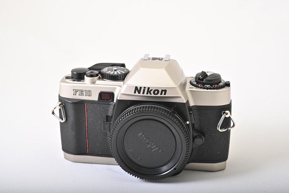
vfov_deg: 22.6
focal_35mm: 60
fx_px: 482
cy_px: 96
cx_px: 144
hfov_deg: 33.4
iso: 100
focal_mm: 60
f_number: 16
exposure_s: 1/200
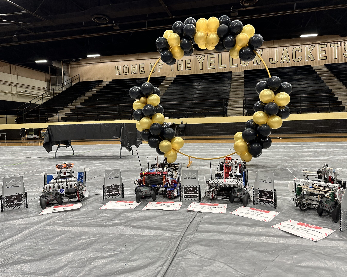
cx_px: 187
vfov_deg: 54.9
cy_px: 135
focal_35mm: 26
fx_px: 267
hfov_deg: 65.9
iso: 200
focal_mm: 6.86
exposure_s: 1/120
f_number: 1.78
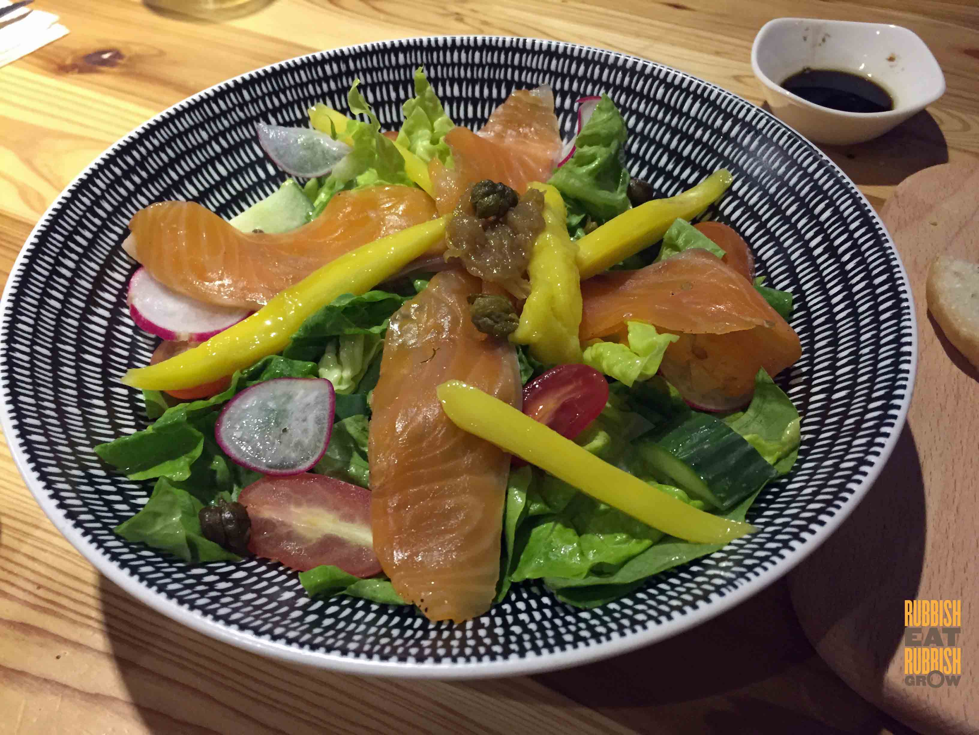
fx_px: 820
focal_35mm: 29
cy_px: 368
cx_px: 490
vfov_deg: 48.2
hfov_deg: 61.7
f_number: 2.2
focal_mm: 4.15
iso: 250
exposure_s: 1/25
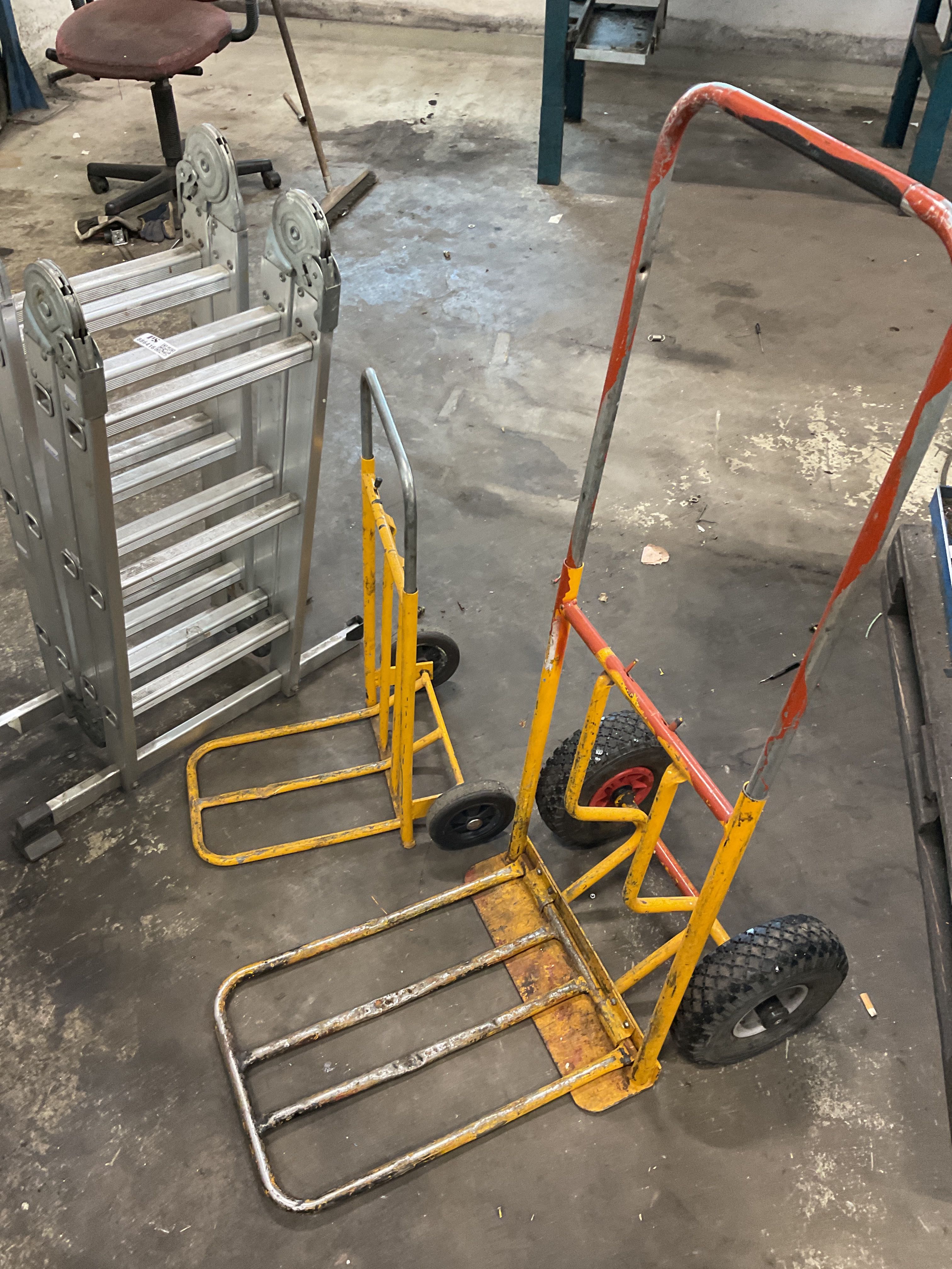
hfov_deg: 48.2
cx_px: 476
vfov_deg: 61.7
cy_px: 634
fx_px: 1063
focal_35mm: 29
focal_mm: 3
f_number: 1.8
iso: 125
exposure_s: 1/50
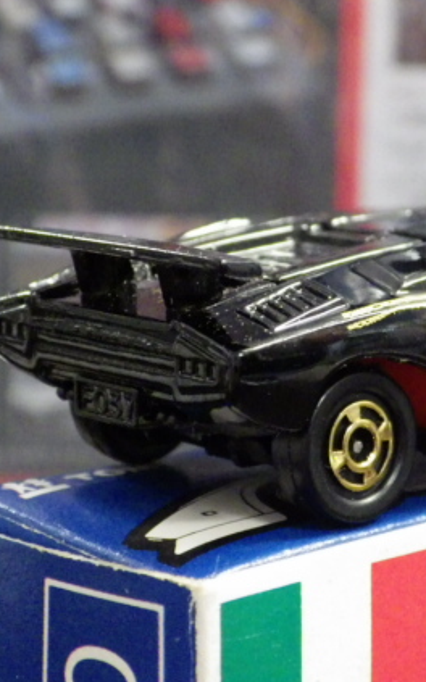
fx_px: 2120
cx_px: 402
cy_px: 350
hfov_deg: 11.4
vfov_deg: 18.3
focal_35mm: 114
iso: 1600
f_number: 4.2
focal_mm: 12.8
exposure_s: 1/25
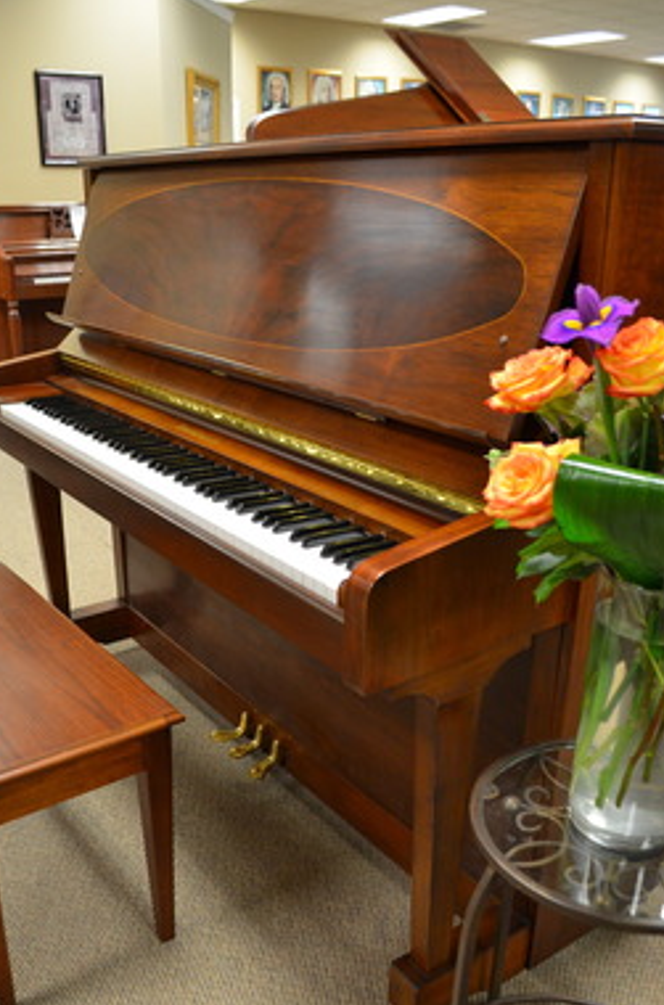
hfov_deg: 40.9
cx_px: 312
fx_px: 891
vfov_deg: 58.7
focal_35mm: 32
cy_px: 569
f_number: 3.5
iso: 800
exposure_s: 1/30
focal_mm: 18
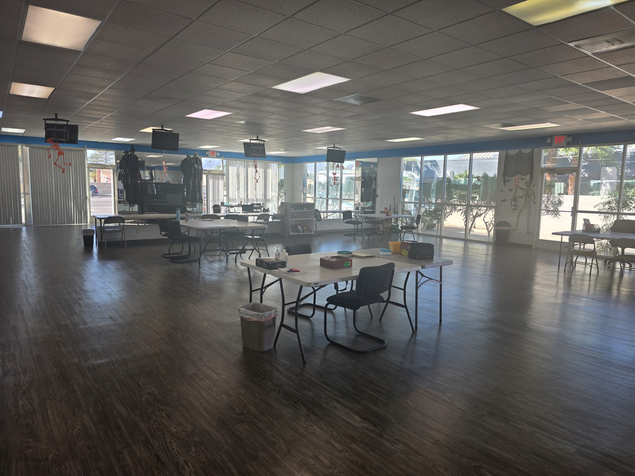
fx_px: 422
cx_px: 318
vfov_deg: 58.9
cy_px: 238
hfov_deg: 73.9
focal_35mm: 23
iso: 25
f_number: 1.7
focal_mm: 6.3
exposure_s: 1/120
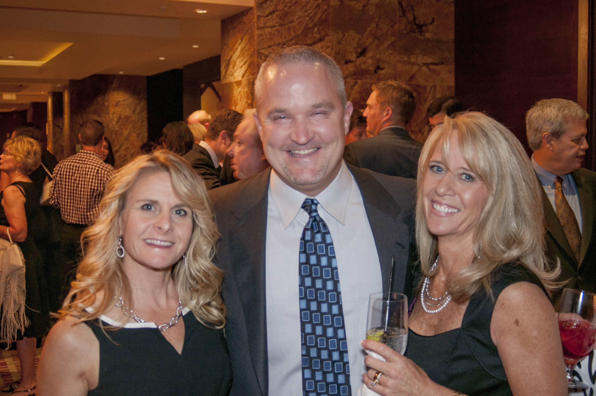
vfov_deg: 31.8
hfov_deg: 46.4
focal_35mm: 42
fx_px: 694
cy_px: 198
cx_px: 298
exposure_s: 1/60
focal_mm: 28
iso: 200
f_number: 3.3
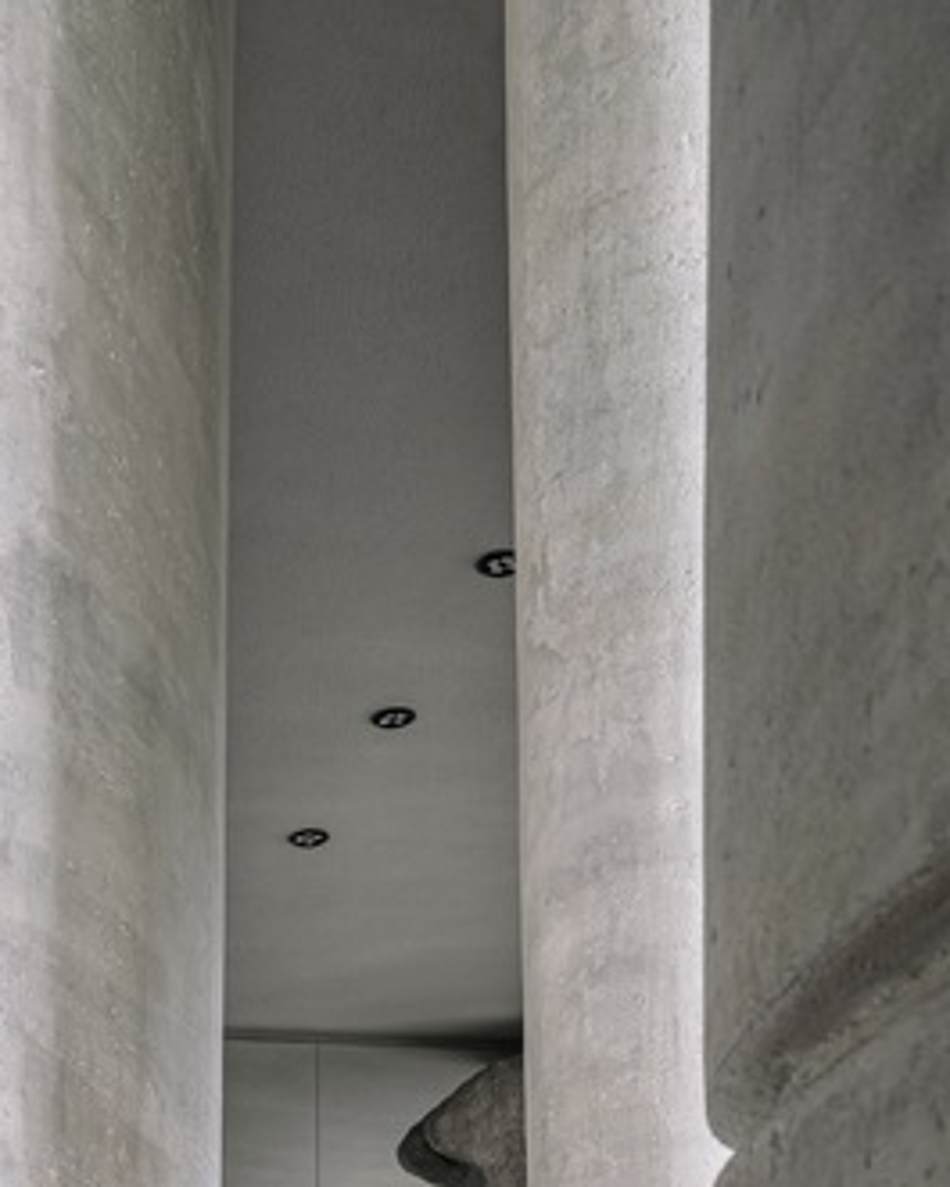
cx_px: -109
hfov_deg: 21.3
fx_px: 2389
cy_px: 1757
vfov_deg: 22.9
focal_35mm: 68
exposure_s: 8
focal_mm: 24
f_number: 10
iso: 100
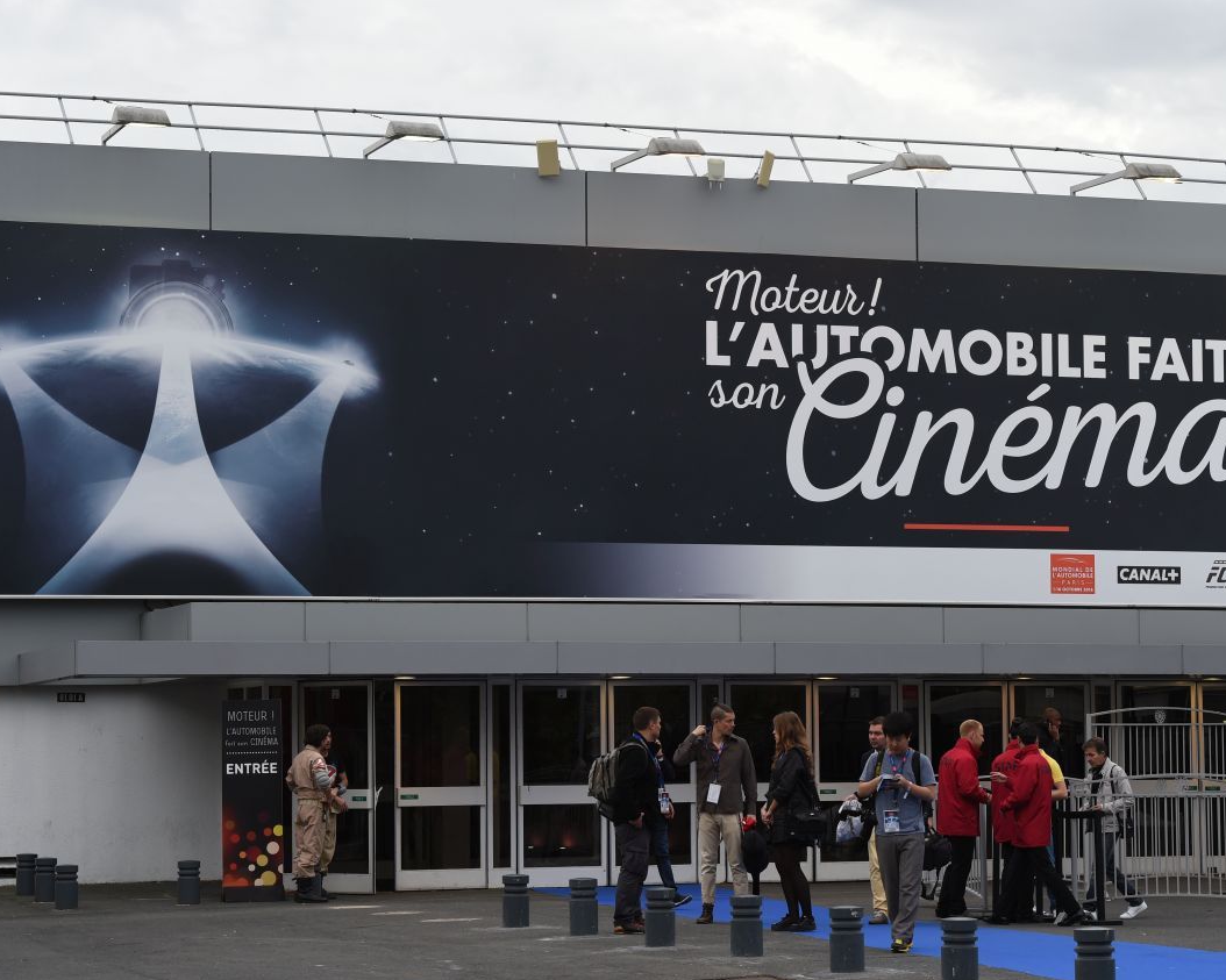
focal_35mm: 98
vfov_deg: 15.7
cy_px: 493
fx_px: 3556
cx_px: 664
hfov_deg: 19.6
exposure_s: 1/250
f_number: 8
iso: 800
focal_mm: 86
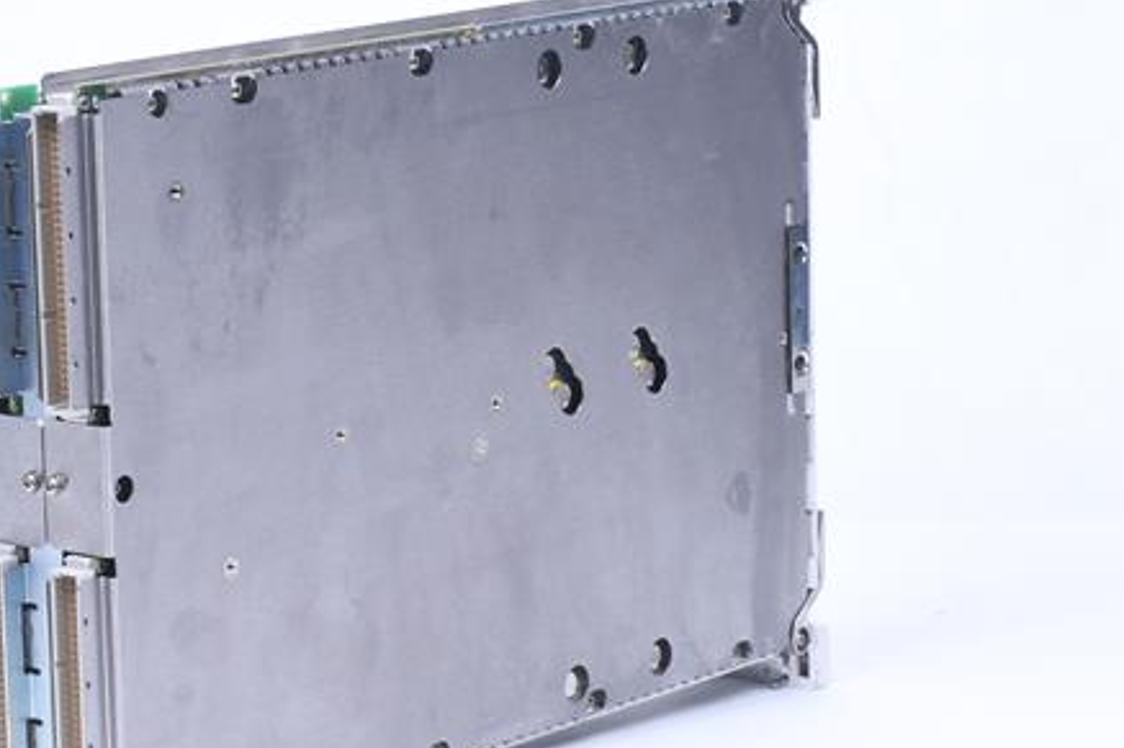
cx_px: 396
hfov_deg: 28.7
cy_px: 409
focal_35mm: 70
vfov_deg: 19.4
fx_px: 2185
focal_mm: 34
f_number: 14
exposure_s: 1/200
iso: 200
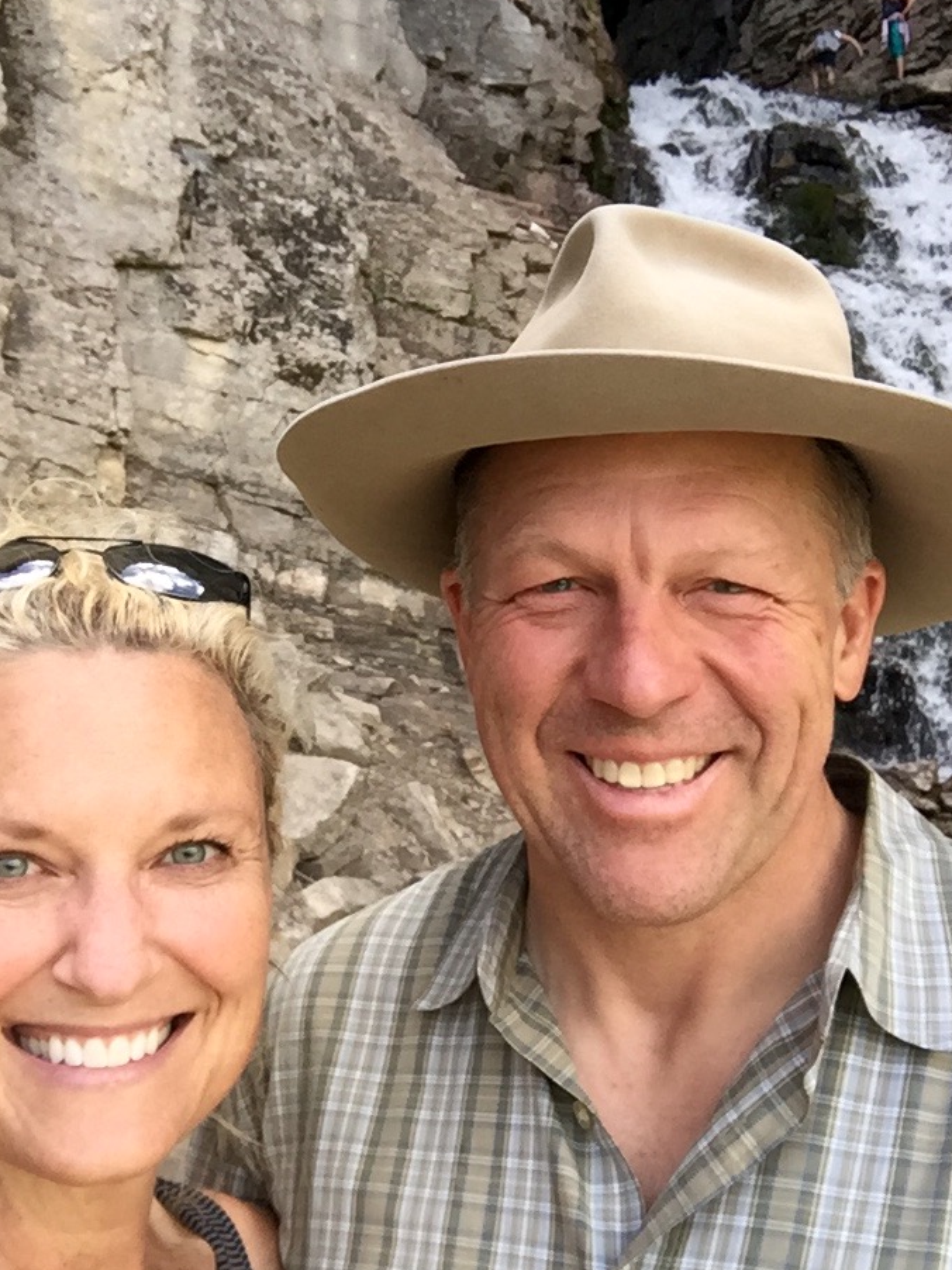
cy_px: 634
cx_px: 448
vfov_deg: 43.0
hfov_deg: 32.9
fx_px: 1614
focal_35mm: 44
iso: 32
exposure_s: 1/249
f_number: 2.2
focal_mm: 2.65
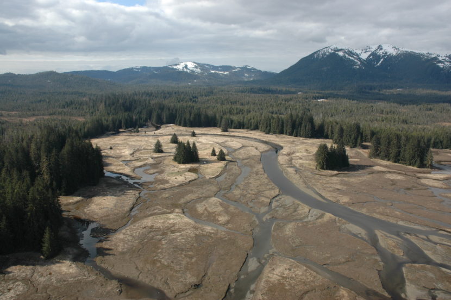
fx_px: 338
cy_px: 150
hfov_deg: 67.4
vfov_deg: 47.9
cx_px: 226
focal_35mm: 27
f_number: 8
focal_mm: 18
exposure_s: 1/320
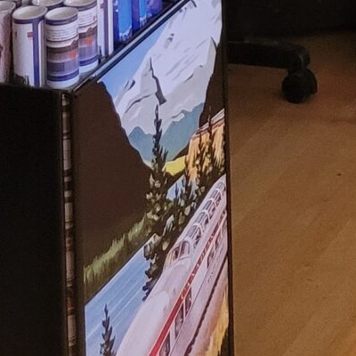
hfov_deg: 11.4
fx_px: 1710
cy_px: -678
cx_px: 549
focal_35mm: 147
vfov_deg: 9.5
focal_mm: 5.4
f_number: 1.8
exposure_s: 1/120
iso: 320
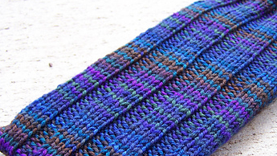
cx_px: 170
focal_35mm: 60
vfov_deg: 19.8
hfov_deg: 34.7
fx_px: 441
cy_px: 129
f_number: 2.8
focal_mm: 6.3
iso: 64
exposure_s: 1/200
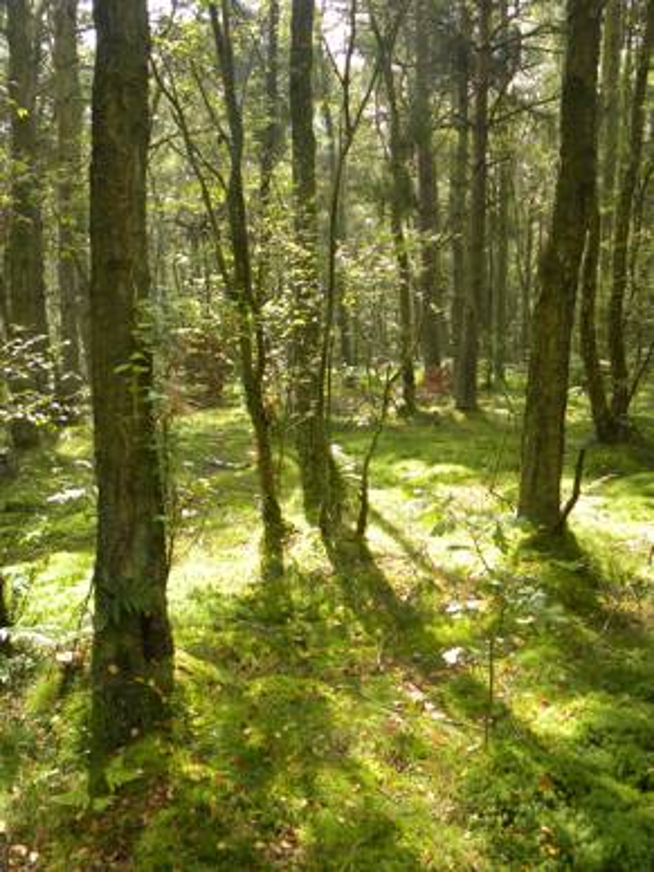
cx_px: 327
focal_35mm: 33
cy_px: 436
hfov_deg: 42.9
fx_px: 831
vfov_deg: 55.4
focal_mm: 5.9
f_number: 2.8
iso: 64
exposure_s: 1/104
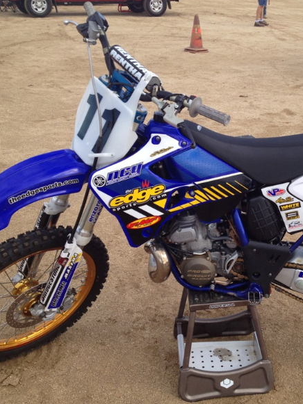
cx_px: 215
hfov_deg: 30.5
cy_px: 202
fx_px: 548
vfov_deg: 40.4
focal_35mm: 47
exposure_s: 1/700
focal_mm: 4.28
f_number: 2.4
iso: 64
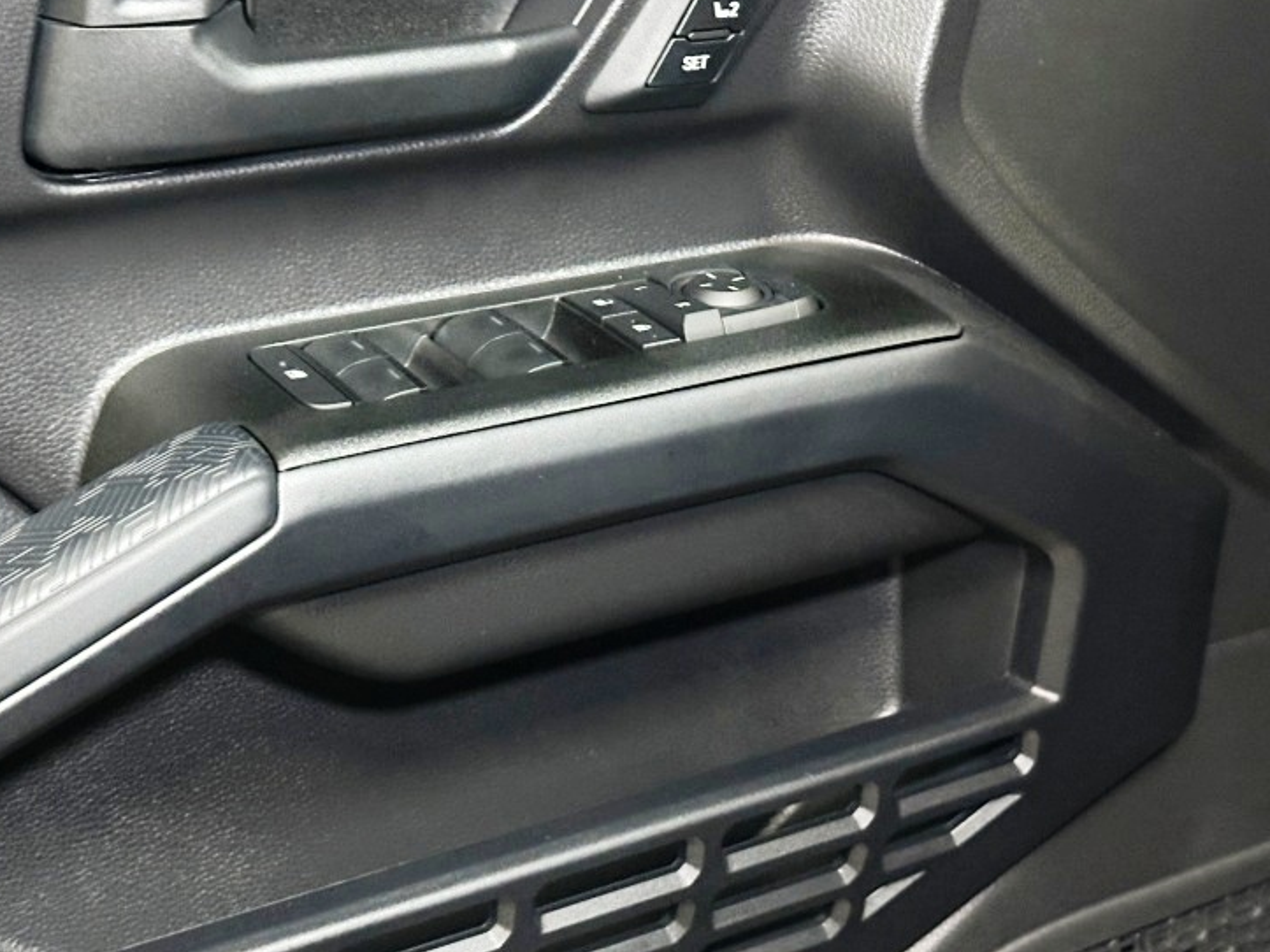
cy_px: 337
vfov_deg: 21.5
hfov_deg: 28.4
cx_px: 455
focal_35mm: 68
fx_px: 2494
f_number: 1.78
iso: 640
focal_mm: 6.86
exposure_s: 1/24
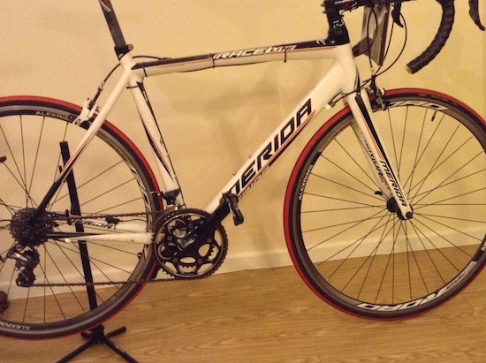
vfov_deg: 30.2
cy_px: 159
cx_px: 259
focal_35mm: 48
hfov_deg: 39.7
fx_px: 673
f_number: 2.4
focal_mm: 3.3
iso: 400
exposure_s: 1/15
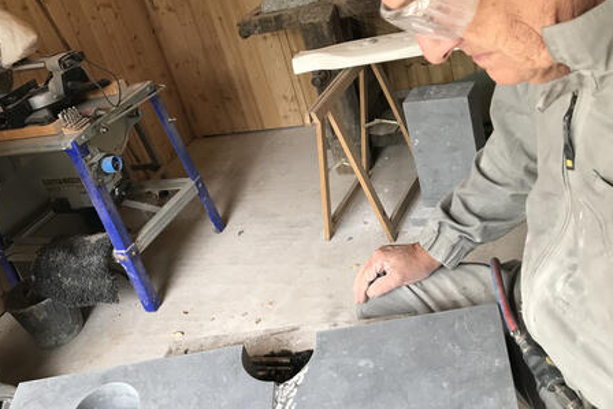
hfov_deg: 49.3
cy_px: 224
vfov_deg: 34.2
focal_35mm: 39
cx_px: 249
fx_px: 664
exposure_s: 1/33
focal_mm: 3.99
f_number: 1.8
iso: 25
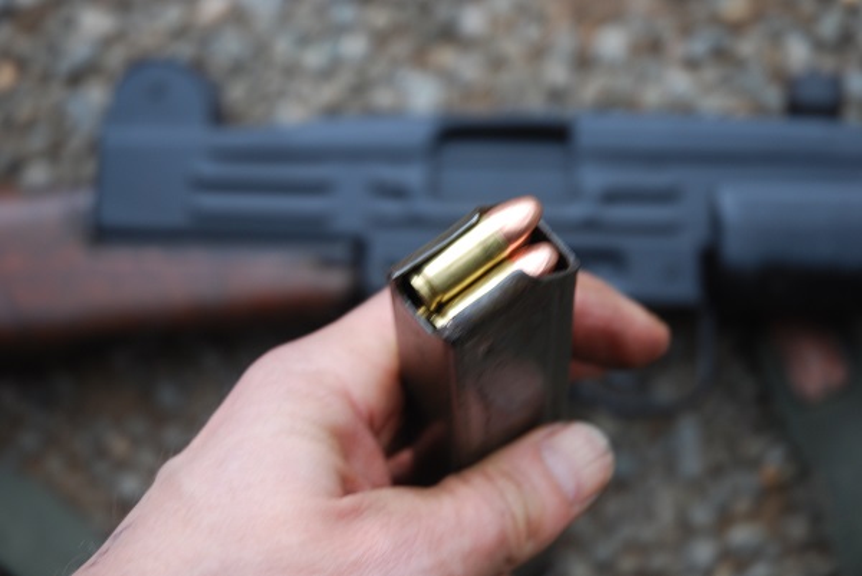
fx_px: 2228
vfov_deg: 14.7
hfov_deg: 21.9
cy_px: 288
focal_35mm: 93
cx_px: 431
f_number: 4.5
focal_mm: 62
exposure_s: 1/125
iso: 250
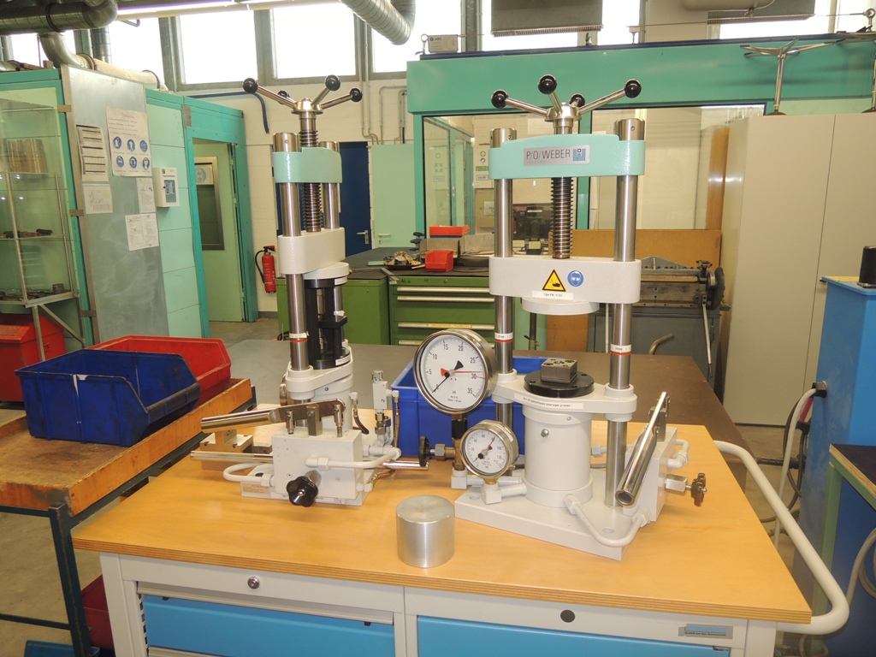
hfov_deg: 71.6
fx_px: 607
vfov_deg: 56.8
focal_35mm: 24
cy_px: 328
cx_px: 438
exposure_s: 1/40
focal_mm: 4.3
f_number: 2.8
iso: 140
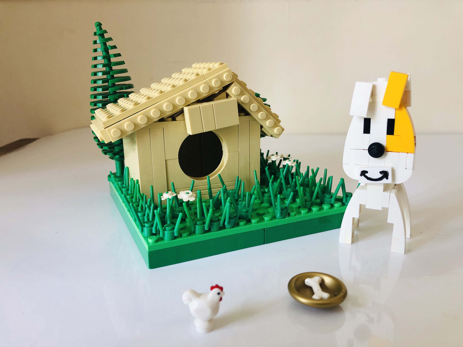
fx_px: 375
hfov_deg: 63.4
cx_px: 232
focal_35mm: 28
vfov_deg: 49.7
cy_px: 174
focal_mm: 3.99
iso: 32
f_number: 1.8
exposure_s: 1/30
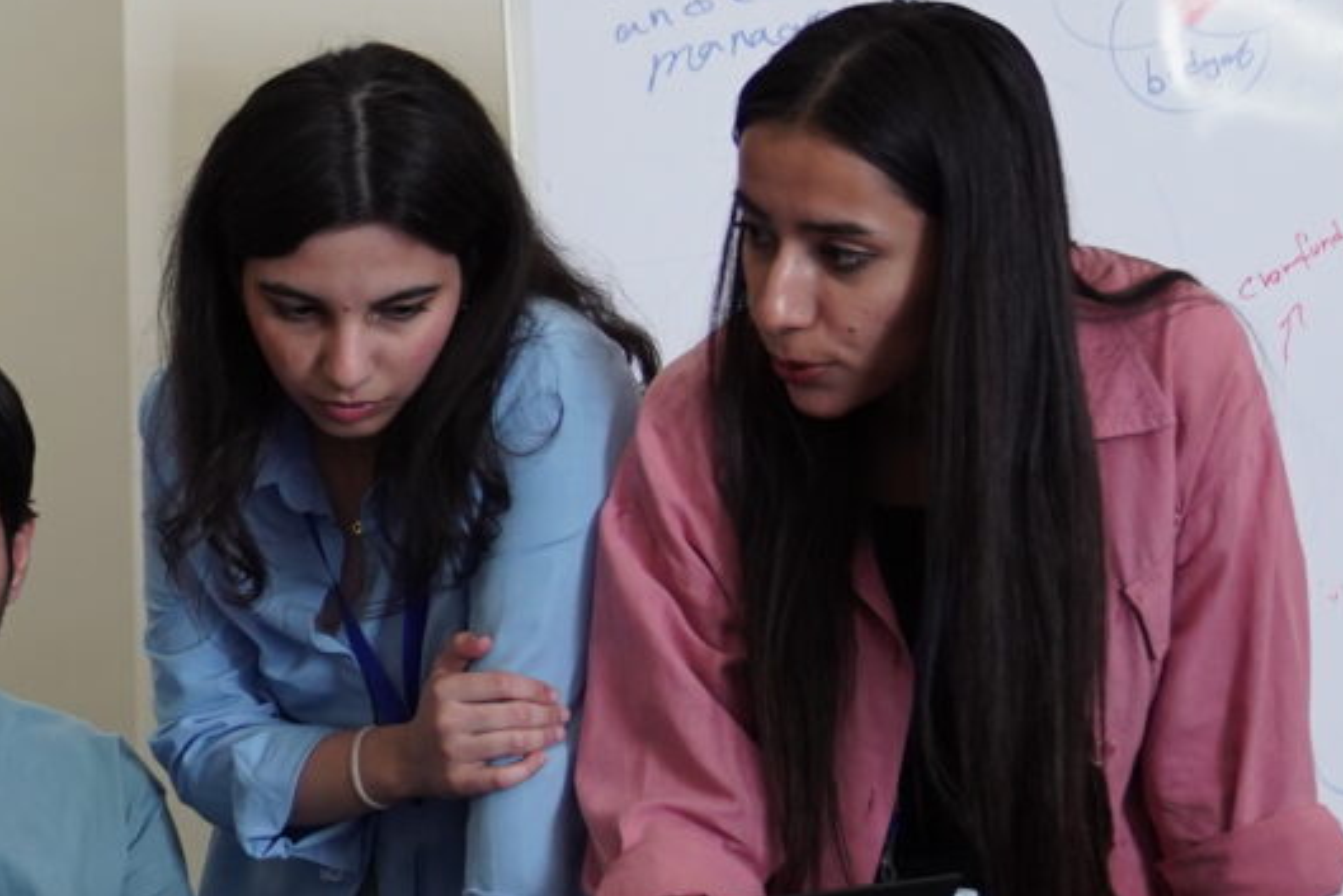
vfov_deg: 11.4
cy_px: 463
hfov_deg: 16.1
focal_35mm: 120
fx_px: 4478
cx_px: -411
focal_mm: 31
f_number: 2.8
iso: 1250
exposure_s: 1/100
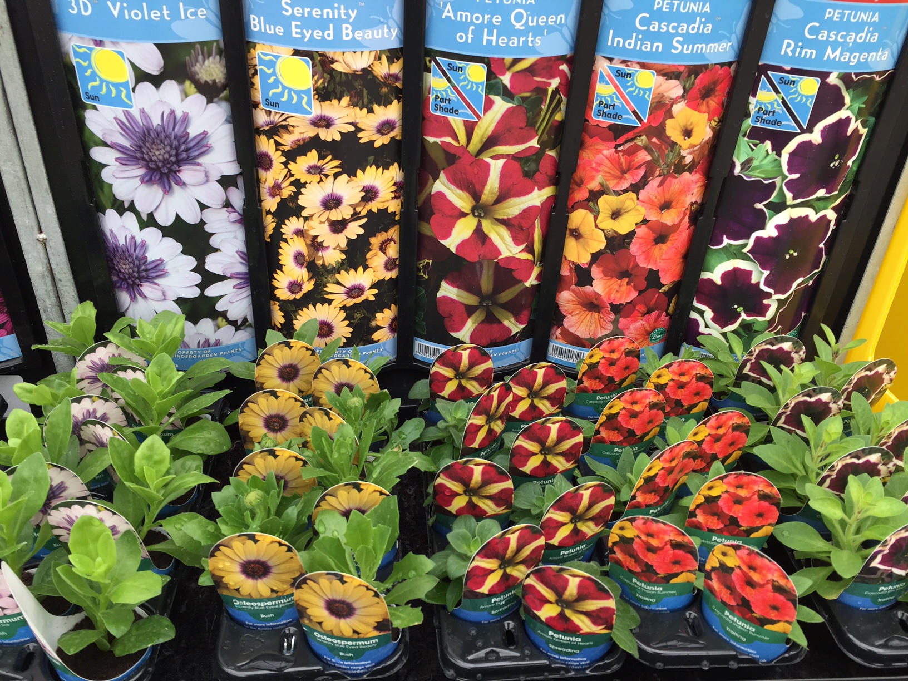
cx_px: 454
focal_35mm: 29
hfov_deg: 61.7
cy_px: 340
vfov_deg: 48.2
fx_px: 761
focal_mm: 4.15
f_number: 2.2
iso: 32
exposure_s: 1/100
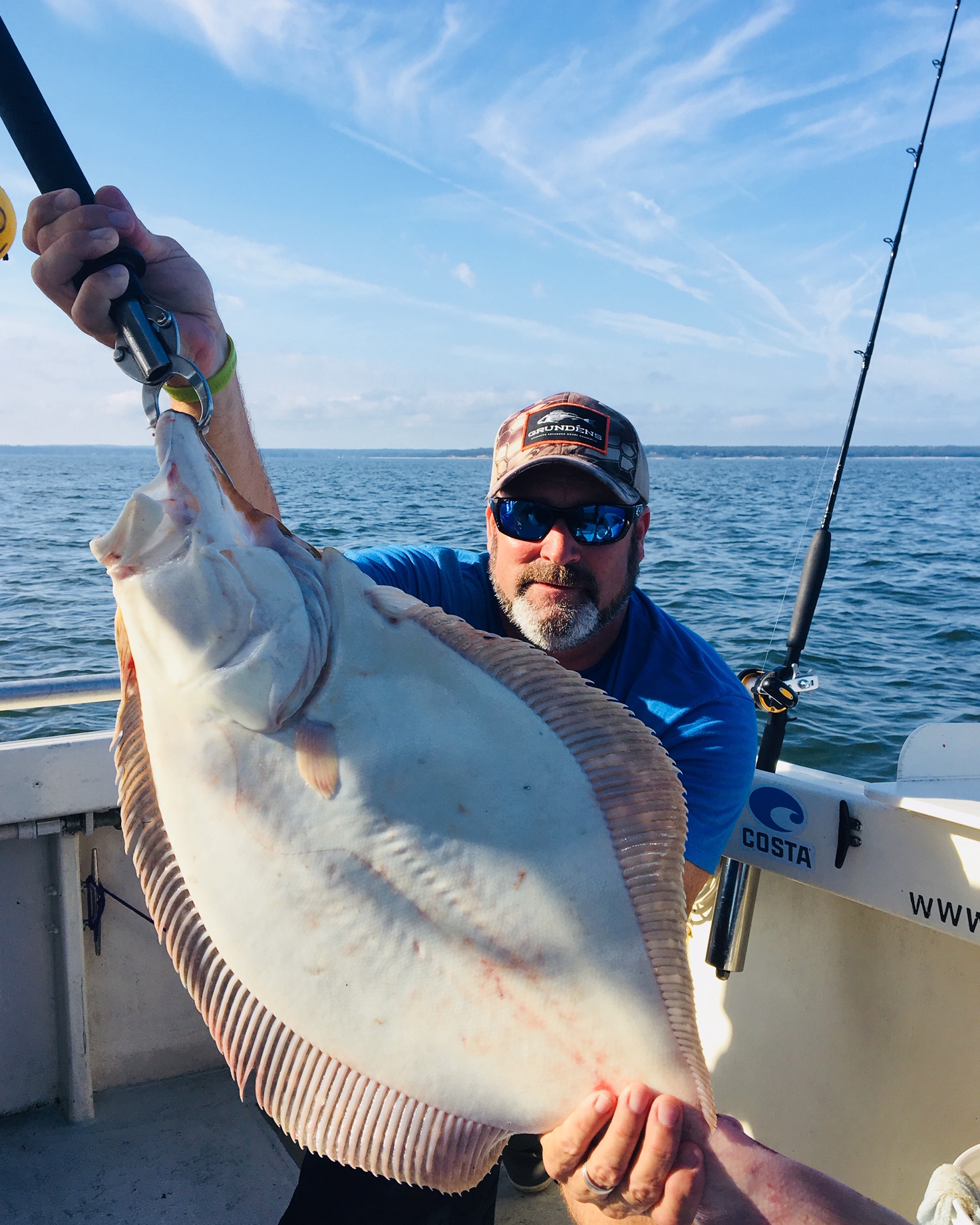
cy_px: 626
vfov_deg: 57.2
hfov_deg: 47.1
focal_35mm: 31
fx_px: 1124
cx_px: 480
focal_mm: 4.15
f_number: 2.2
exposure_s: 1/1183
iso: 25
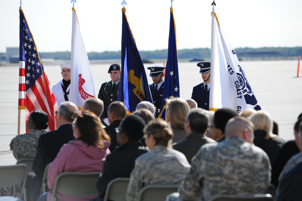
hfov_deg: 10.3
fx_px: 1678
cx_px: 151
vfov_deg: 6.9
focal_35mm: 200
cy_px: 100
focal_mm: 200
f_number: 5.6
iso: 100
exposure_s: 1/400
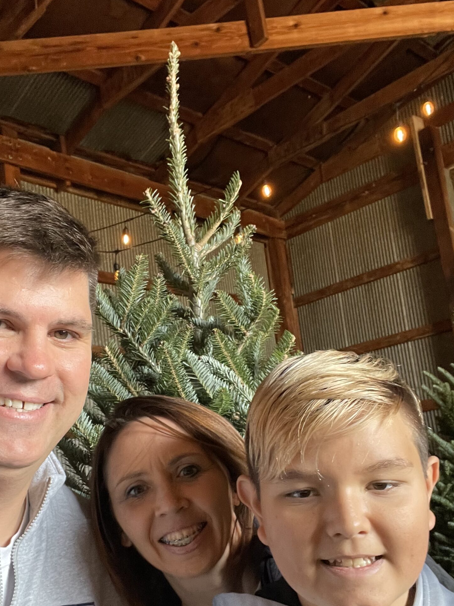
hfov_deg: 35.9
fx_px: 699
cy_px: 373
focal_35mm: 40
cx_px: 186
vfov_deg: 46.4
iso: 200
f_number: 2.2
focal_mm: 2.71
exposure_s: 1/60
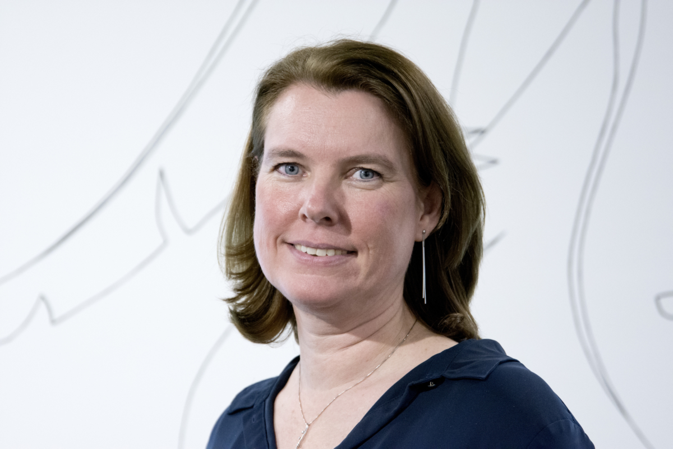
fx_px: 2944
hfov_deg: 13.0
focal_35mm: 158
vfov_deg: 8.7
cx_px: 336
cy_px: 224
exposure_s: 1/180
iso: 1600
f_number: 4
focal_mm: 105
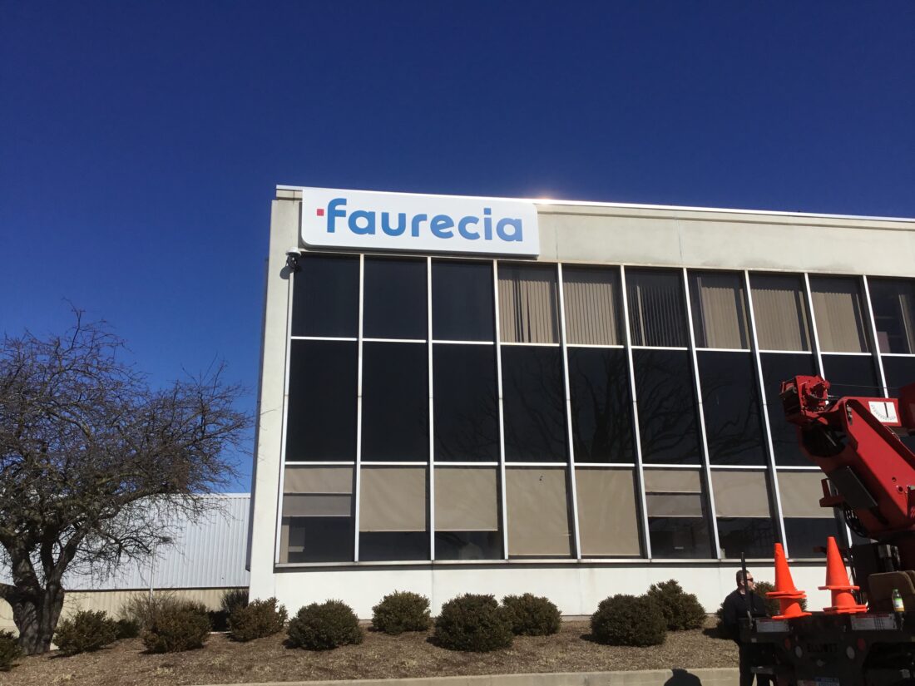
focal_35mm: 31
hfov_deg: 58.4
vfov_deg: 45.4
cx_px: 458
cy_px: 343
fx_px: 819
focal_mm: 3.3
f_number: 2.4
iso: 25
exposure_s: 1/3546
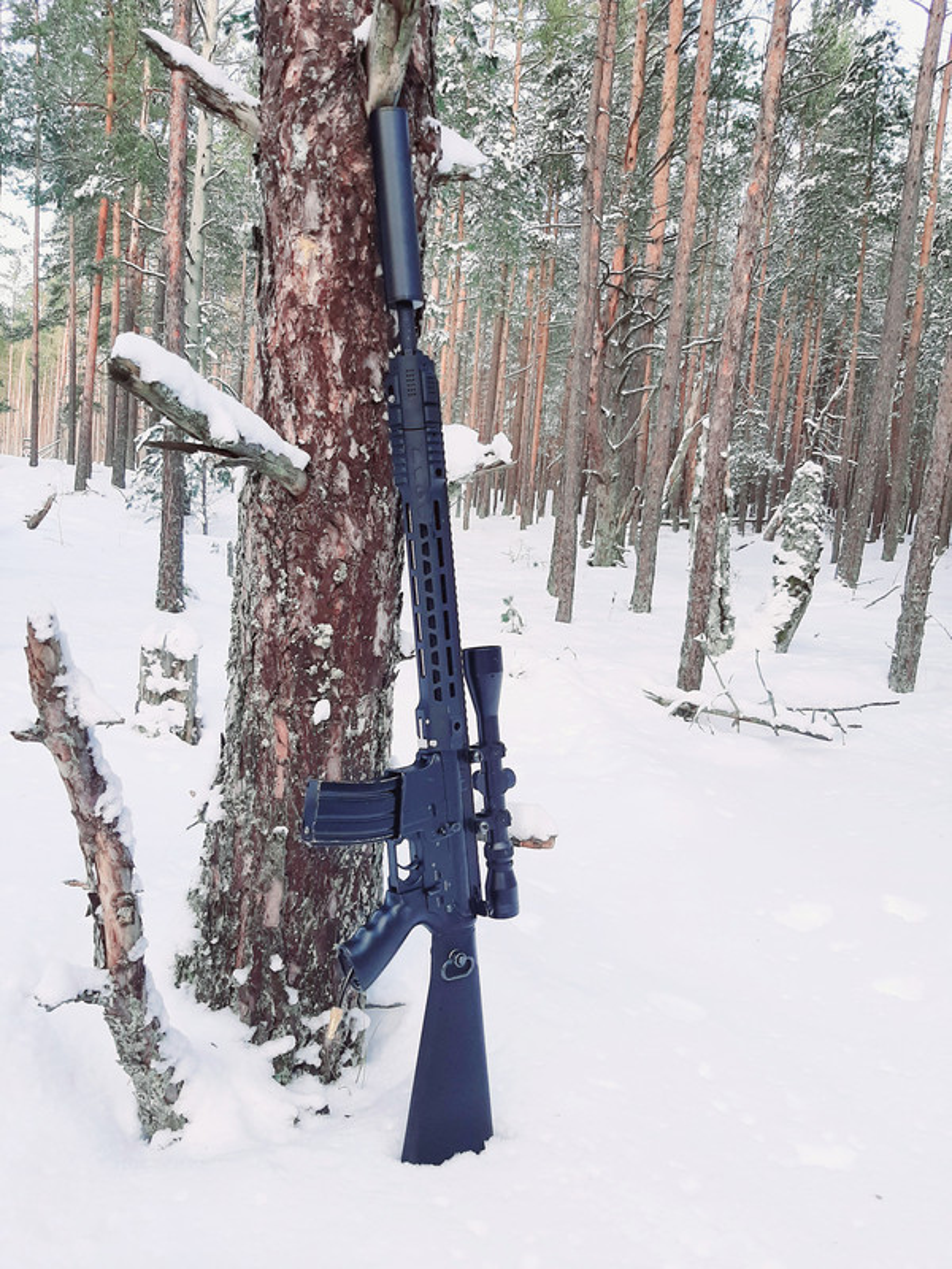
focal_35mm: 26
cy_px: 634
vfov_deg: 67.3
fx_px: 953
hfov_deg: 53.1
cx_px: 476
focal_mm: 3.93
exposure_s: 1/287
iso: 40
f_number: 1.7
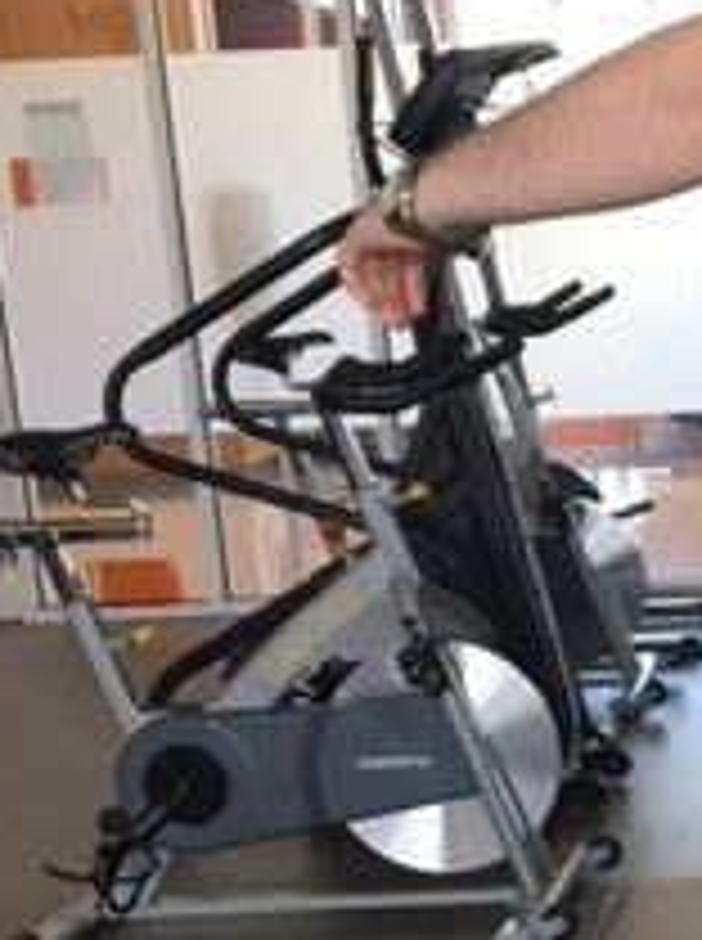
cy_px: 733
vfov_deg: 21.8
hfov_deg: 15.6
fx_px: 2414
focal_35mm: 89
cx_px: 958
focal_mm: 4.15
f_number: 2.2
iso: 32
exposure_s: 1/60
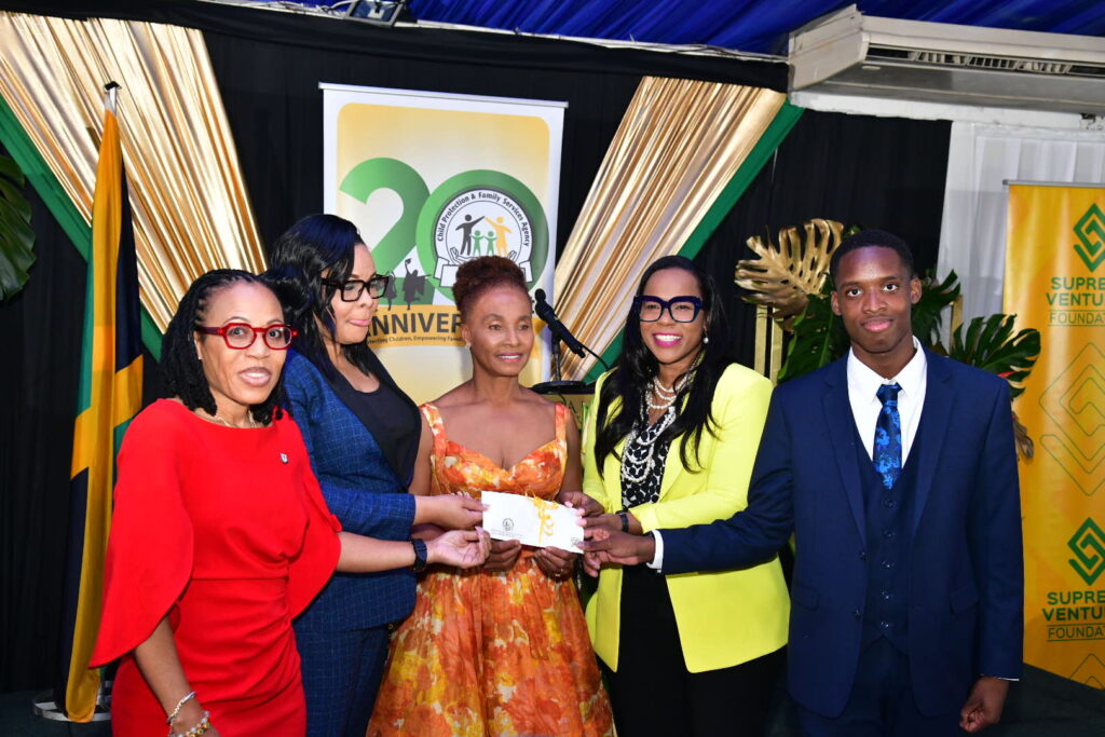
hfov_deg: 42.7
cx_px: 552
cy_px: 368
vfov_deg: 29.3
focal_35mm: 46
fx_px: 1412
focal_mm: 46
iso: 2500
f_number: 6.3
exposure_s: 1/125
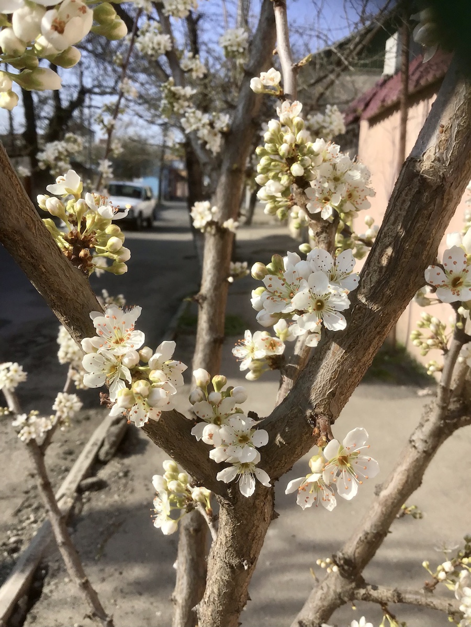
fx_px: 562
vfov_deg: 58.4
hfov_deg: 45.4
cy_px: 314
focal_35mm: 31
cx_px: 236
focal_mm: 3.3
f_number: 2.4
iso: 25
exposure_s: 1/1181
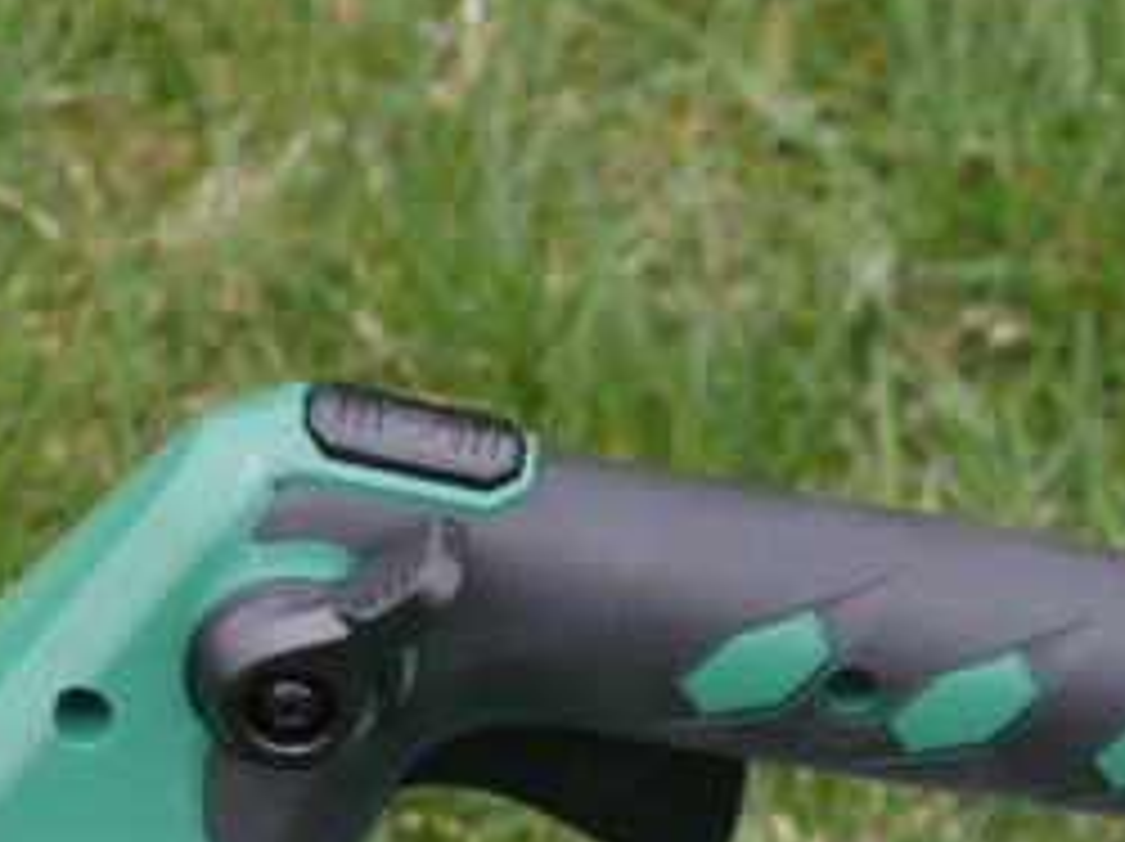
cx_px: 713
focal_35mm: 387
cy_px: 648
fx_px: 12565
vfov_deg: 3.8
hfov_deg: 5.1
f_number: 5.4
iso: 200
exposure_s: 1/250
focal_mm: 77
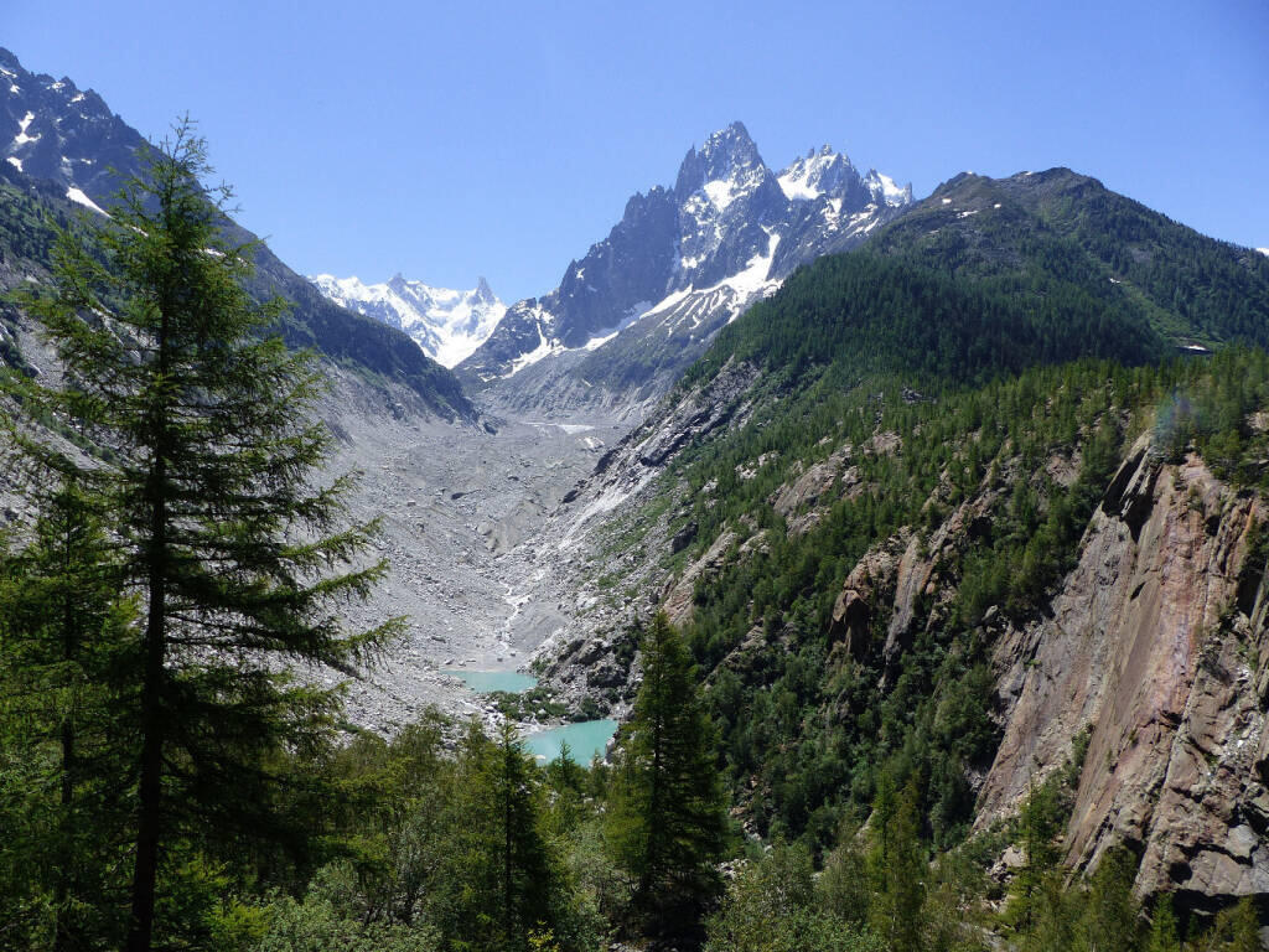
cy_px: 476
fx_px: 916
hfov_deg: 69.4
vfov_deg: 54.9
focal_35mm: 25
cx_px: 634
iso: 100
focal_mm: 4.5
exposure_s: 1/1300
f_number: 3.2
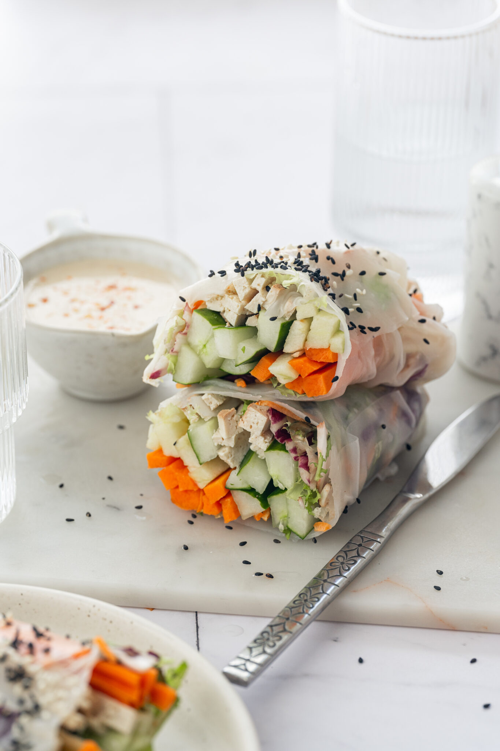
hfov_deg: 13.0
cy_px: 376
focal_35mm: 105
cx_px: 250
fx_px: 2188
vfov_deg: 19.5
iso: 400
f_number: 4.5
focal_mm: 105
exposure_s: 1/125
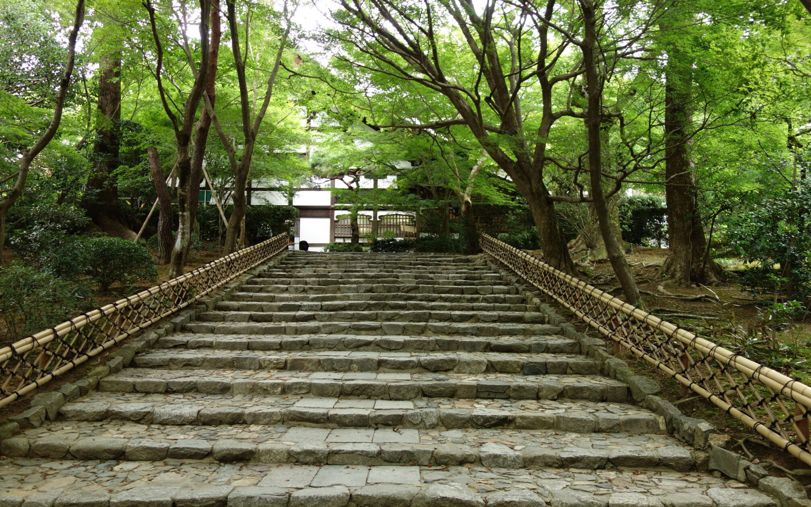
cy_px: 263
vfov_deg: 43.1
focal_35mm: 29
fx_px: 641
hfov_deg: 64.6
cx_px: 399
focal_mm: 10.4
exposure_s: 1/40
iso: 125
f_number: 1.8
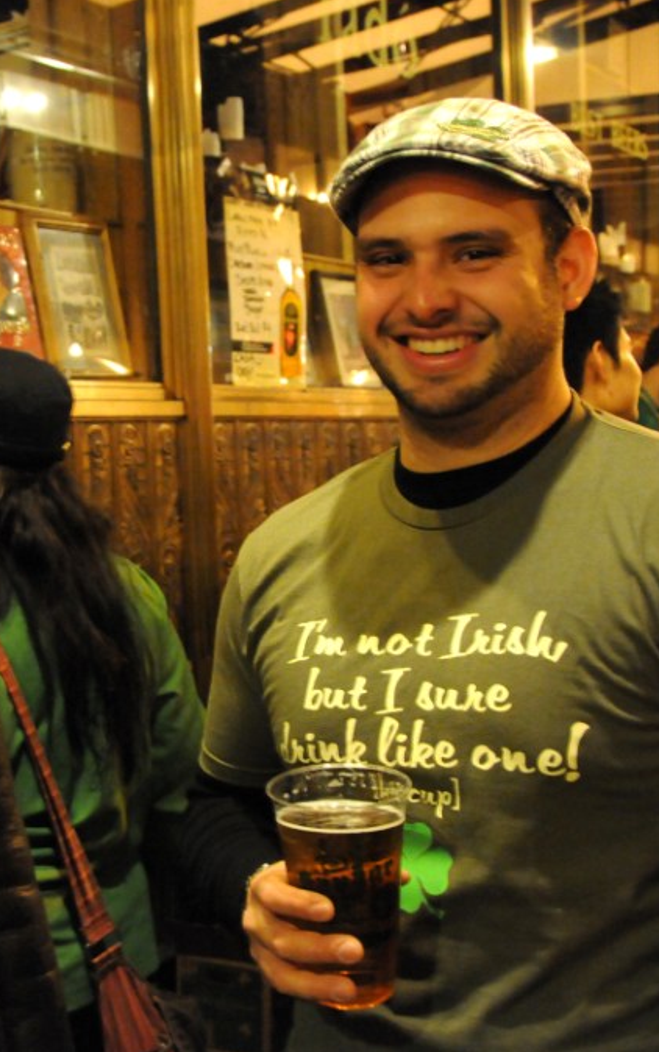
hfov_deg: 25.0
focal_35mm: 51
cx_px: 139
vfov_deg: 39.6
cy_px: 528
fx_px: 1464
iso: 3200
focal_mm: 22
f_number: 5.6
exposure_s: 1/10
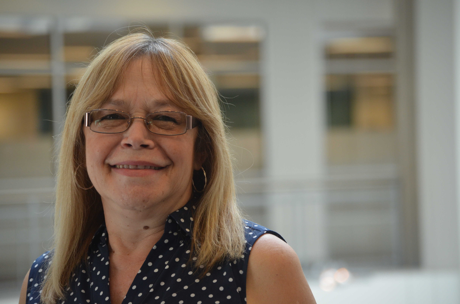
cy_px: 152
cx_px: 230
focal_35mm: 135
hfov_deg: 15.2
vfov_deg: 10.1
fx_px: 1721
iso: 800
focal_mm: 90
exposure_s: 1/125
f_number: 4.5
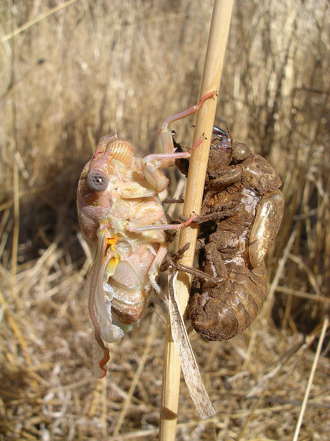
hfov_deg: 37.7
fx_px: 483
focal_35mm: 38
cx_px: 165
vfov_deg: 49.0
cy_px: 220
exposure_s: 1/271
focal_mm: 5.8
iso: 100
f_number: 5.6
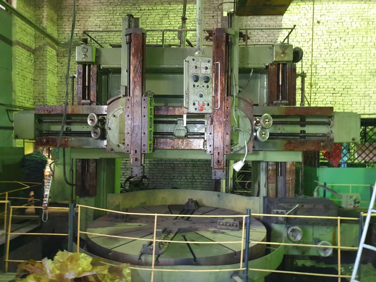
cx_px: 188
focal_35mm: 26
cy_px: 141
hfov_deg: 67.3
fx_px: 282
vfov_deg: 53.1
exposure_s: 1/10
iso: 320
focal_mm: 4.3
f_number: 1.5
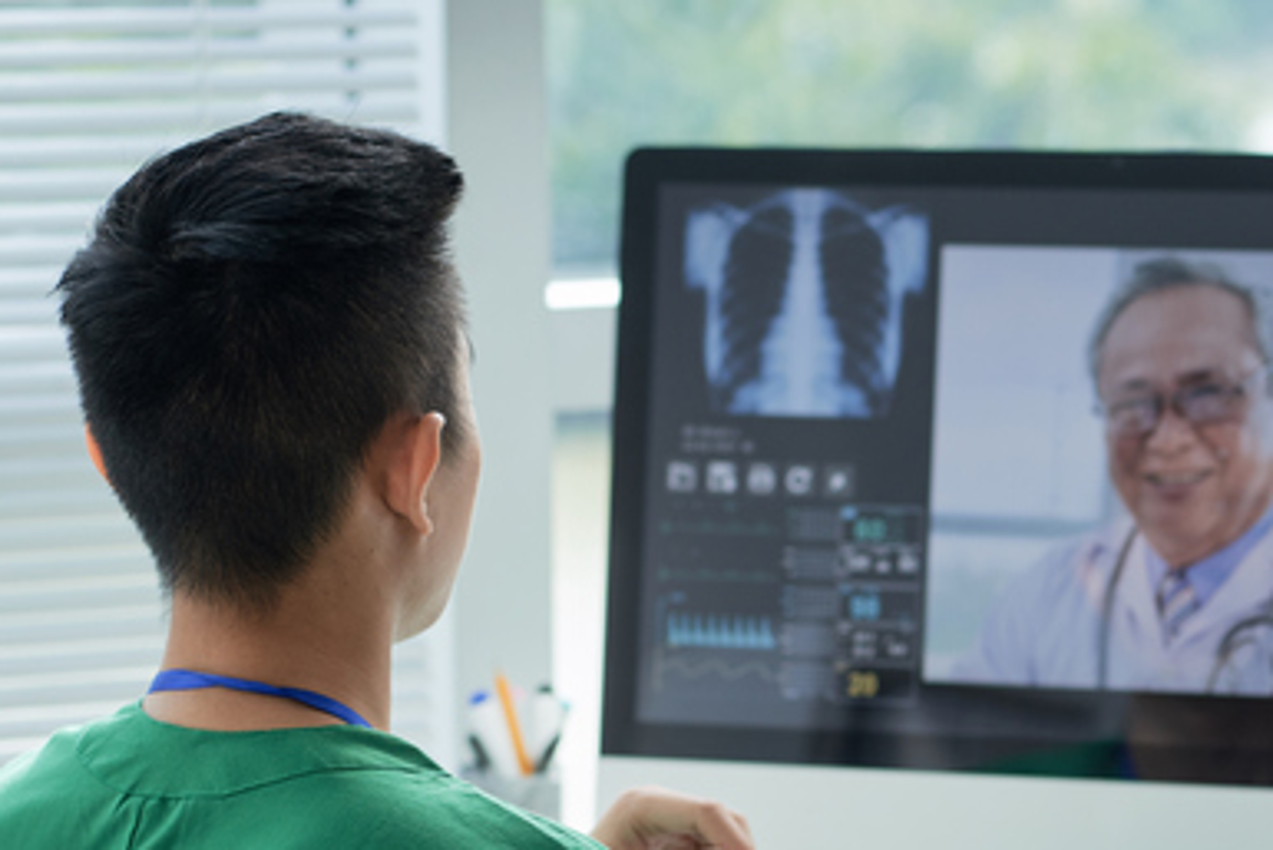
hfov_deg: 12.8
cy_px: 733
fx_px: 5660
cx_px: 909
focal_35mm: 160
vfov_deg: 8.6
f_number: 4
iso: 200
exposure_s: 1/180
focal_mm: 85
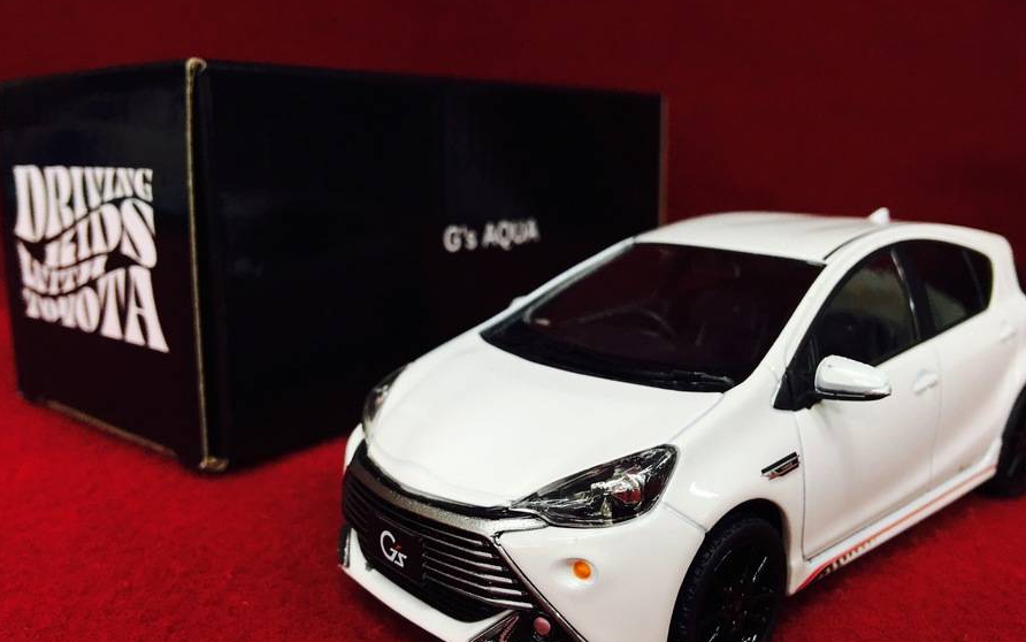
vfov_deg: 40.6
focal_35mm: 31
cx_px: 514
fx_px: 867
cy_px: 300
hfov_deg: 61.2
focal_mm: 4.15
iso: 32
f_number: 2.2
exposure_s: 1/30
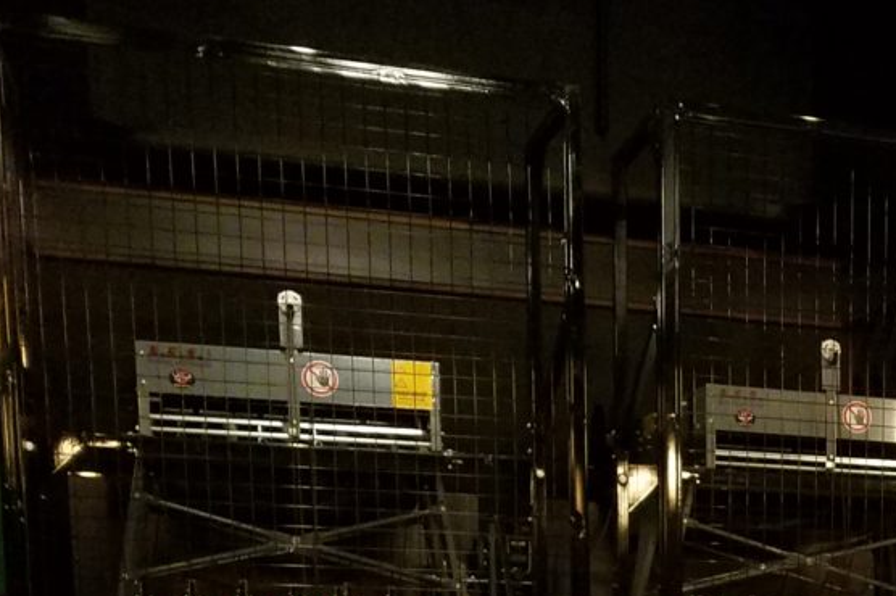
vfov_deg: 17.0
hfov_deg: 24.7
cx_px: 1109
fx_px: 1816
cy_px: 880
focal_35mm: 73
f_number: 1.7
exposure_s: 1/10
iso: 320
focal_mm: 4.2
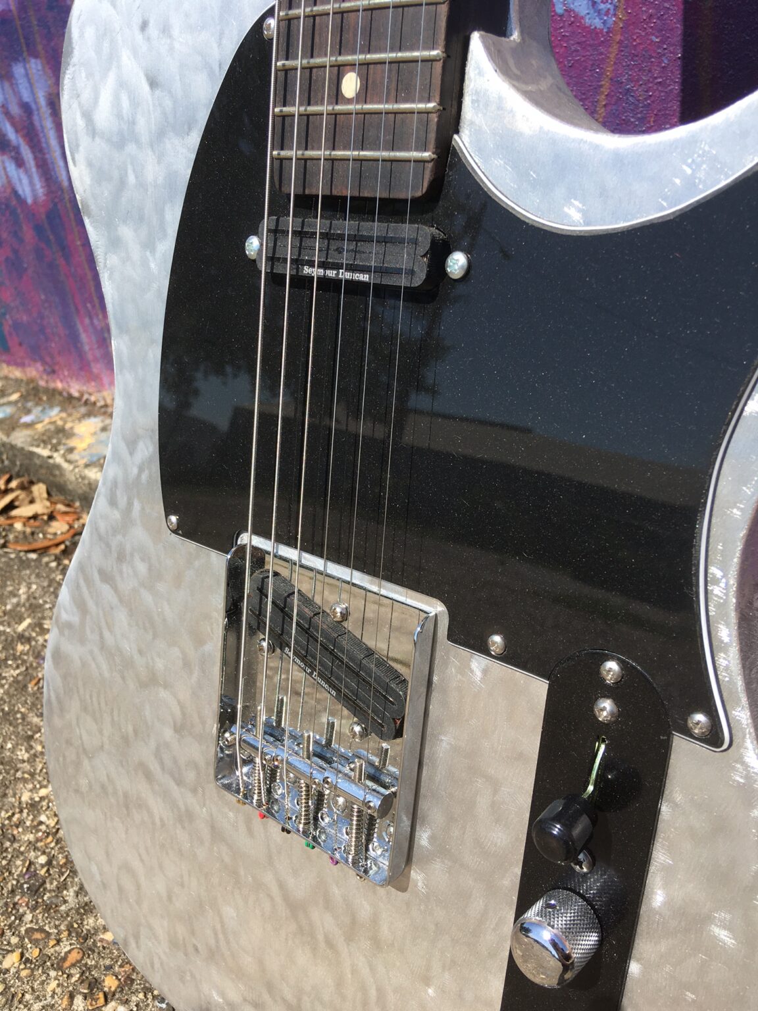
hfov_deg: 48.2
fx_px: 847
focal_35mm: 29
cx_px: 379
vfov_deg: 61.7
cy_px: 506
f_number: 2.2
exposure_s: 1/1099
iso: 25
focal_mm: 4.15
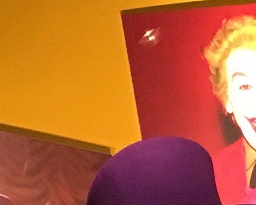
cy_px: 538
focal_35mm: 220
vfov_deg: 6.6
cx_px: 383
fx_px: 1667
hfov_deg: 8.6
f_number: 2.2
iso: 160
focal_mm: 4.15
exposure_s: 1/30
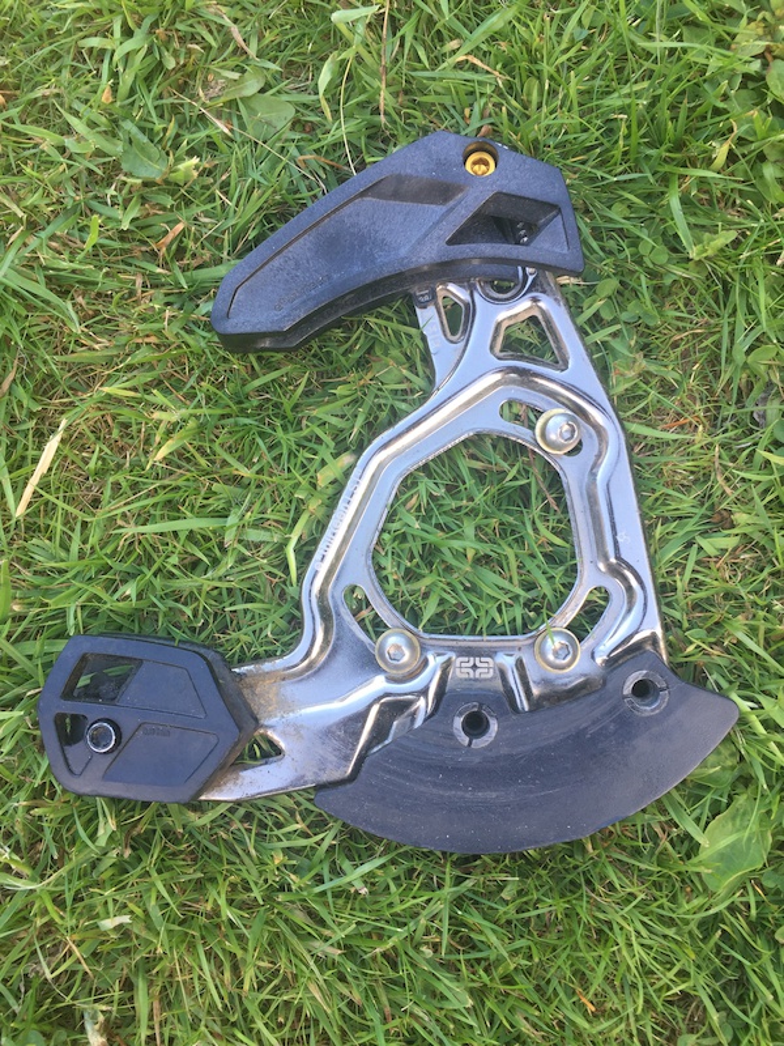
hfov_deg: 48.2
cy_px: 523
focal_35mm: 29
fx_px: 876
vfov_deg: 61.7
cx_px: 392
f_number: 2.2
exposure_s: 1/50
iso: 32
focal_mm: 4.15
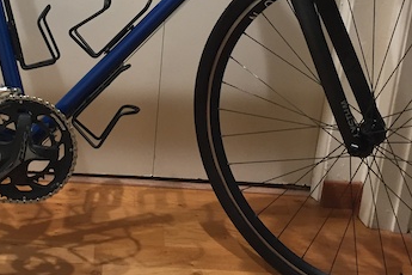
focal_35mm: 70
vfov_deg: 19.1
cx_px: 115
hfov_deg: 28.5
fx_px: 801
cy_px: 22
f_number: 2.2
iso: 100
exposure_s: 1/30
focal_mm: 4.15
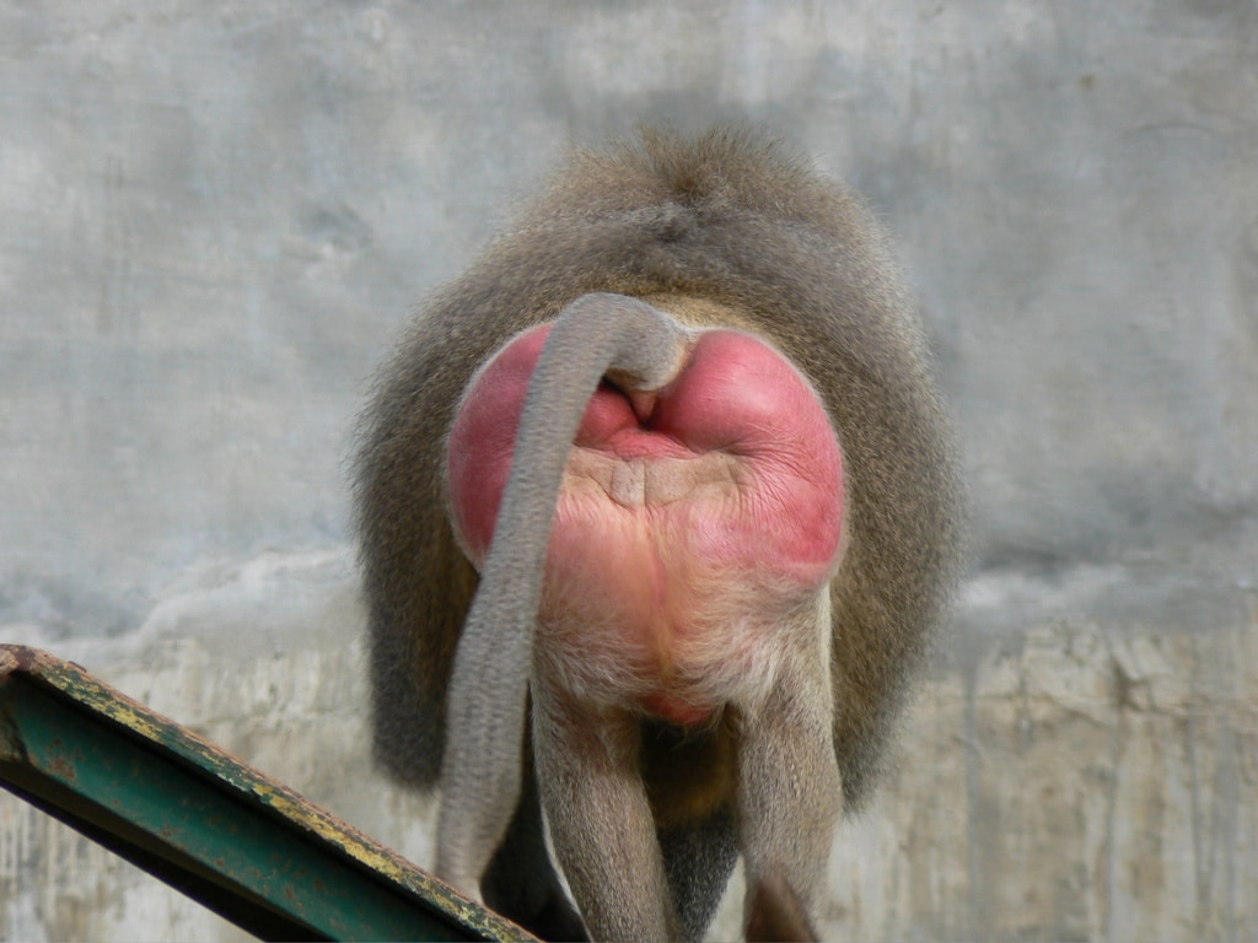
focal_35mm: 432
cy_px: 472
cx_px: 629
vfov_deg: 3.4
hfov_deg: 4.6
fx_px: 15700
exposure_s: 1/160
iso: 80
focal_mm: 72
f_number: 5.6
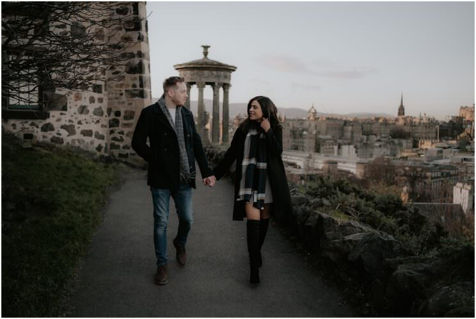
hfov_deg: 54.4
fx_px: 463
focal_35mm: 35
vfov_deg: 37.9
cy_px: 160
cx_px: 238
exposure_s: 1/640
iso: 400
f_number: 2.8
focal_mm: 35
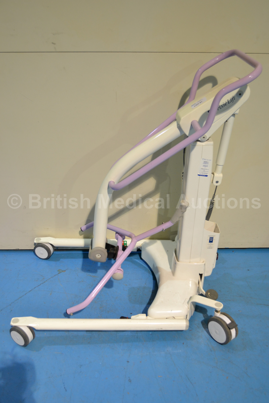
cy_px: 202
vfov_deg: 53.1
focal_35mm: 36
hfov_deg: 36.9
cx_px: 134
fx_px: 403
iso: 720
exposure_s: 1/15
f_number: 4
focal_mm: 24
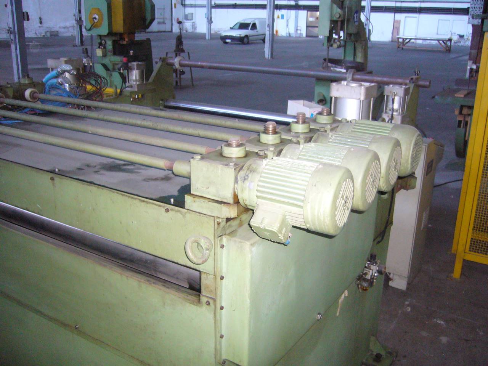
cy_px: 183
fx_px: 493
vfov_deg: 40.7
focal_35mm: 35
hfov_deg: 52.6
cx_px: 244
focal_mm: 5.8
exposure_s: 1/30
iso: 320
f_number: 2.8
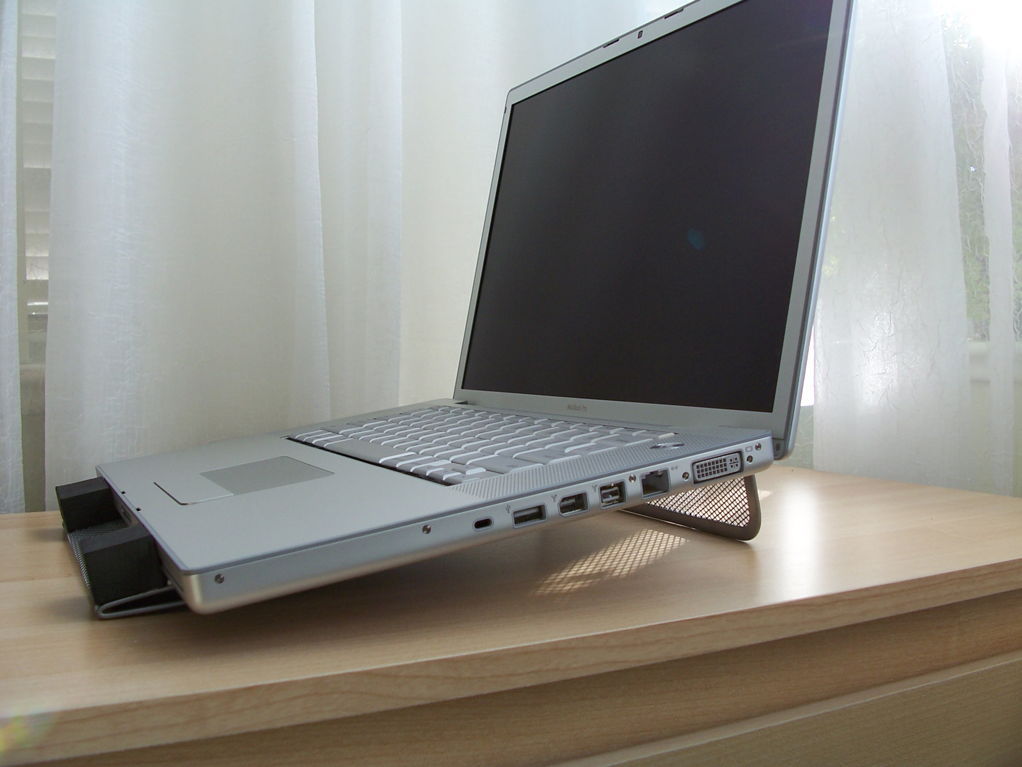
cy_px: 384
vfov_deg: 40.7
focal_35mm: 35
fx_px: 1033
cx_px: 511
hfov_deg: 52.6
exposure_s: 1/180
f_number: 2.8
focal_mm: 6
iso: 80
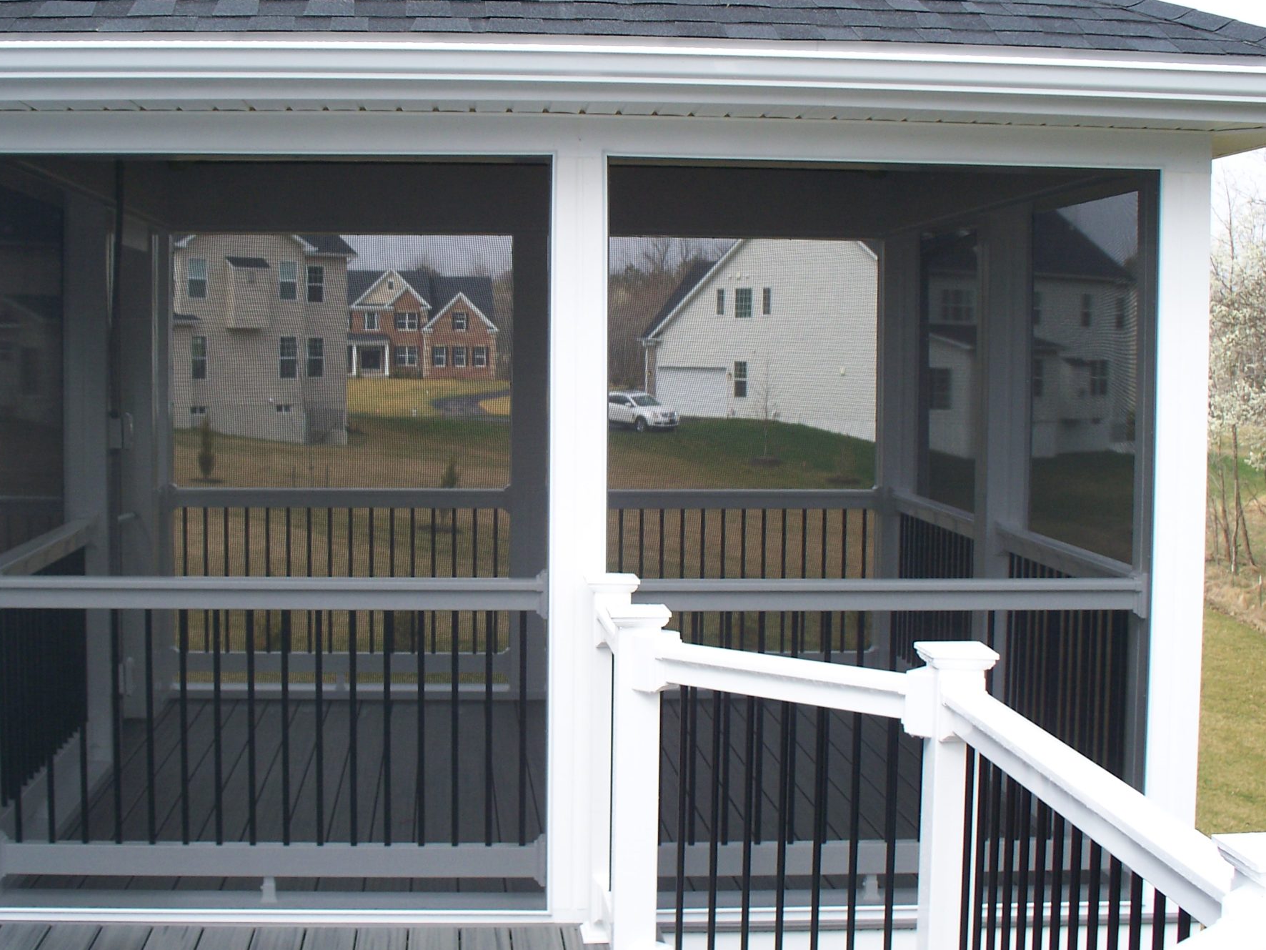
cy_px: 409
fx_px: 1902
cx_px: 532
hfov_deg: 36.7
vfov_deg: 28.0
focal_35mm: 52
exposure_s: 1/400
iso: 64
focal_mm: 7.54
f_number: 2.8
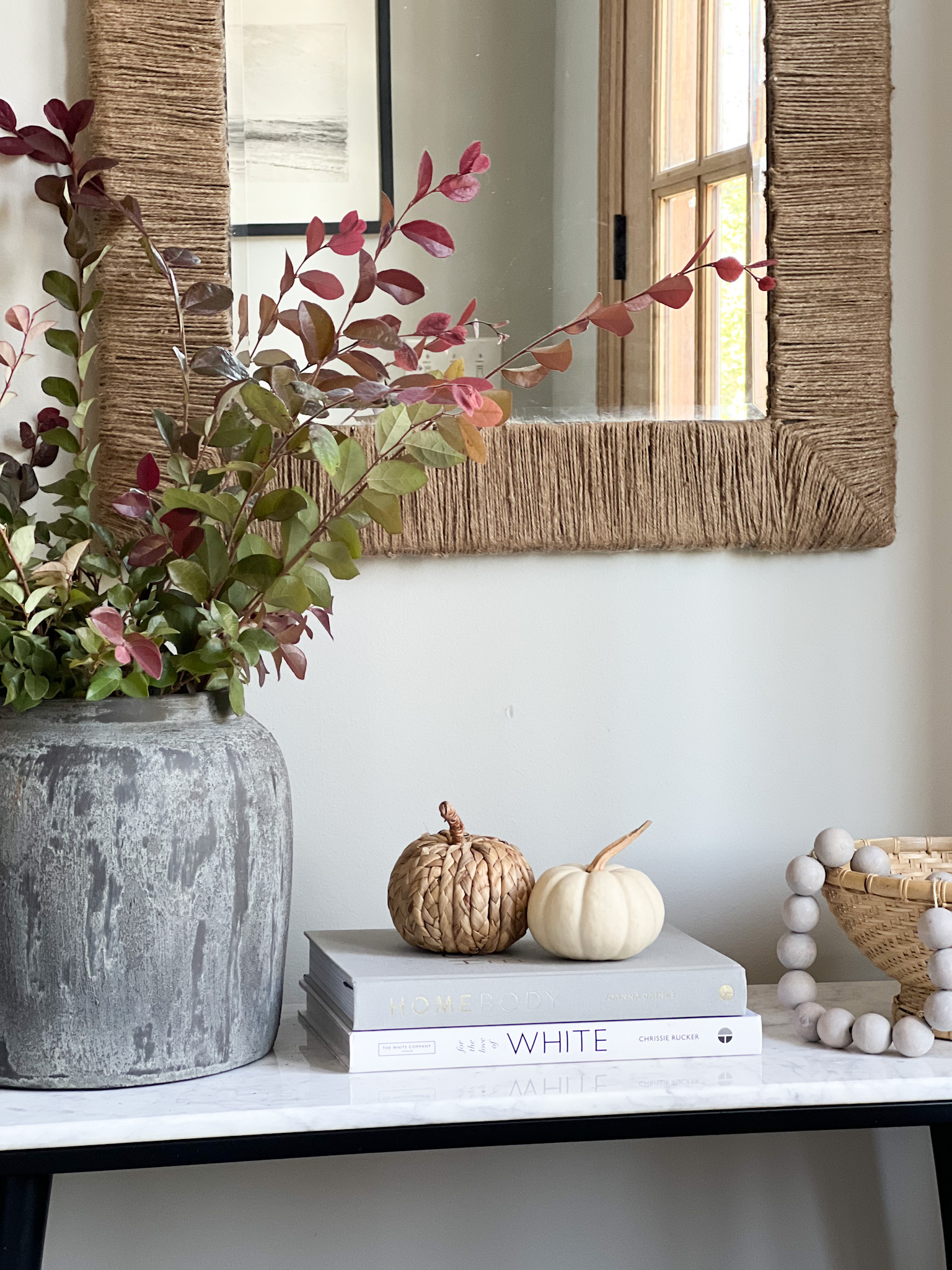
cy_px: 635
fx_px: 2824
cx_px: 476
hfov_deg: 19.1
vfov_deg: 25.3
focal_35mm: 77
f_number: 2.8
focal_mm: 9
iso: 250
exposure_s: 1/40
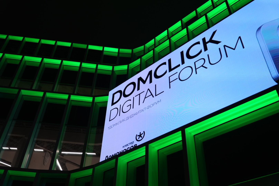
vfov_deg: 38.9
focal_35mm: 34
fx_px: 264
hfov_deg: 55.8
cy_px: 93
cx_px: 140
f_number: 2.8
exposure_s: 1/200
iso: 1250
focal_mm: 34
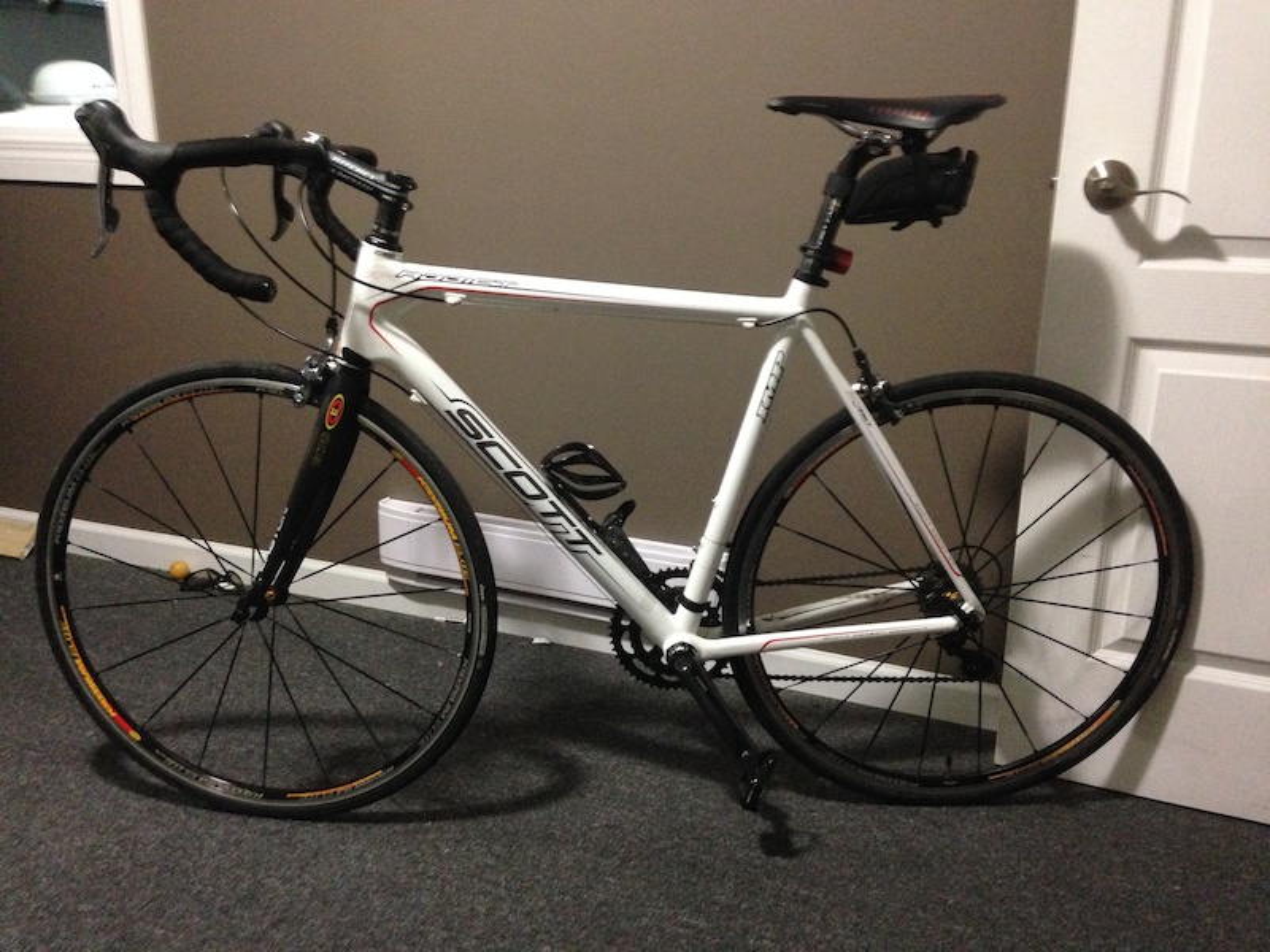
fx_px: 1211
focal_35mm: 33
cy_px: 476
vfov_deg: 42.9
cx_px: 635
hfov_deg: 55.4
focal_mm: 4.12
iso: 500
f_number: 2.4
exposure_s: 1/15
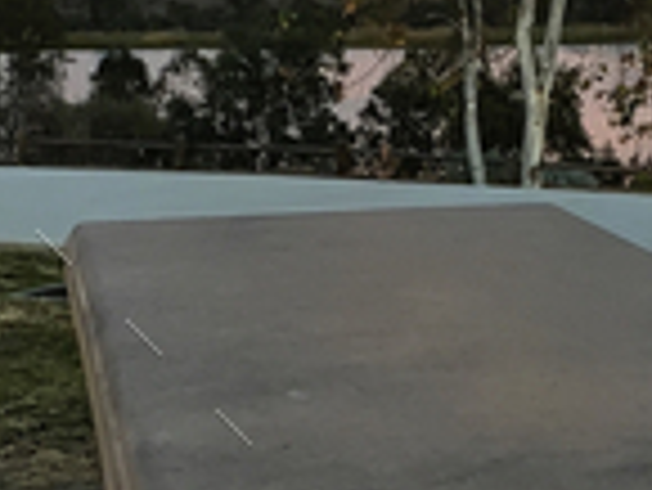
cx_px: 436
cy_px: 299
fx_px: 2224
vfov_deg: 12.6
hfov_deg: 16.6
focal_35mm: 118
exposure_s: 1/30
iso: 32
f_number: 2.2
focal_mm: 4.15
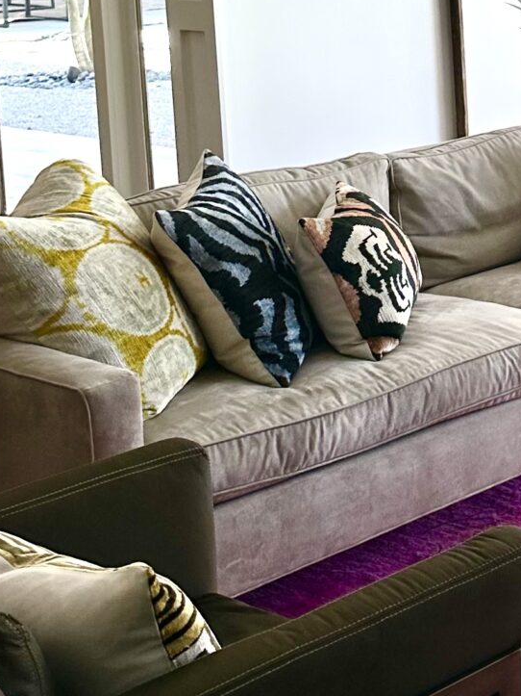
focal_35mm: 85
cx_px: 818
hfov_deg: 15.7
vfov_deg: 22.6
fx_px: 1706
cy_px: 95
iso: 80
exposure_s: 1/327
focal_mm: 6.86
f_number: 1.78
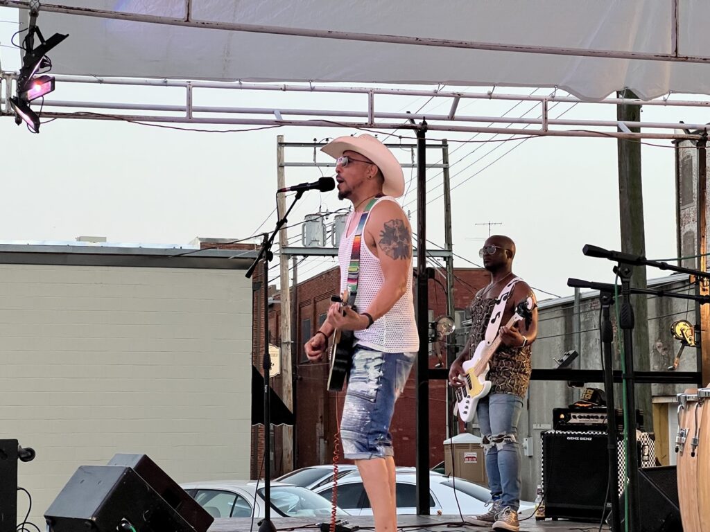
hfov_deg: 25.3
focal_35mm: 77
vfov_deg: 19.1
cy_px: 266
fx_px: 1579
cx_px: 355
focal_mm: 9
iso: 250
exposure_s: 1/120
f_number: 2.8
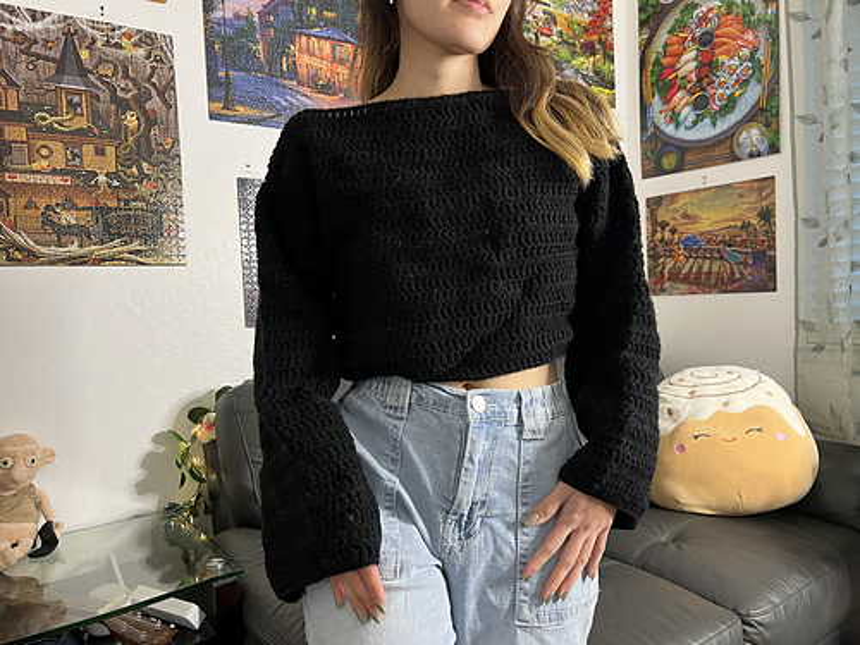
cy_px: 322
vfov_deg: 53.1
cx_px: 430
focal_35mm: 26
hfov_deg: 67.3
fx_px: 646
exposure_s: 1/60
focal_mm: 5.7
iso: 200
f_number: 1.5
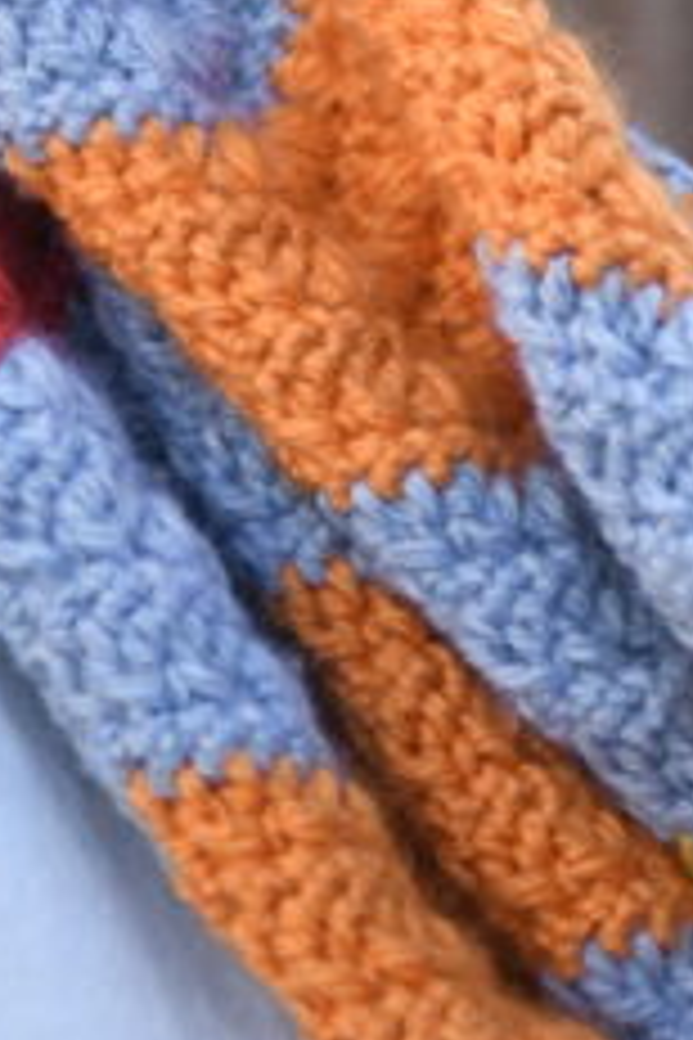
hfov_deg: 4.4
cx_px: 657
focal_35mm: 309
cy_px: -419
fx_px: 8922
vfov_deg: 6.6
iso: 3200
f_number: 3.2
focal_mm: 62
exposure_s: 1/4000
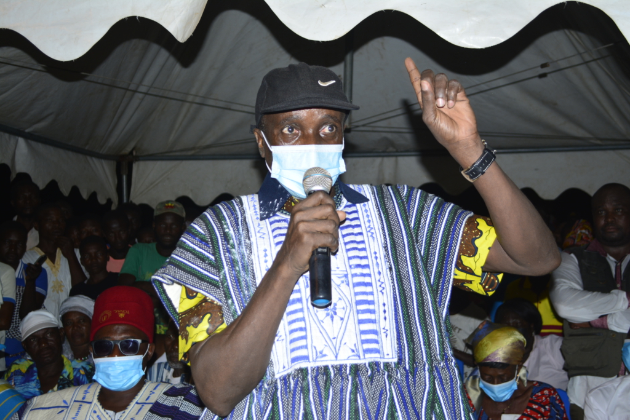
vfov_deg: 28.1
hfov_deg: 41.1
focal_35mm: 48
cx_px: 315
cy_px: 210
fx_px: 840
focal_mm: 32
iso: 250
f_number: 4.8
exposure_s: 1/30
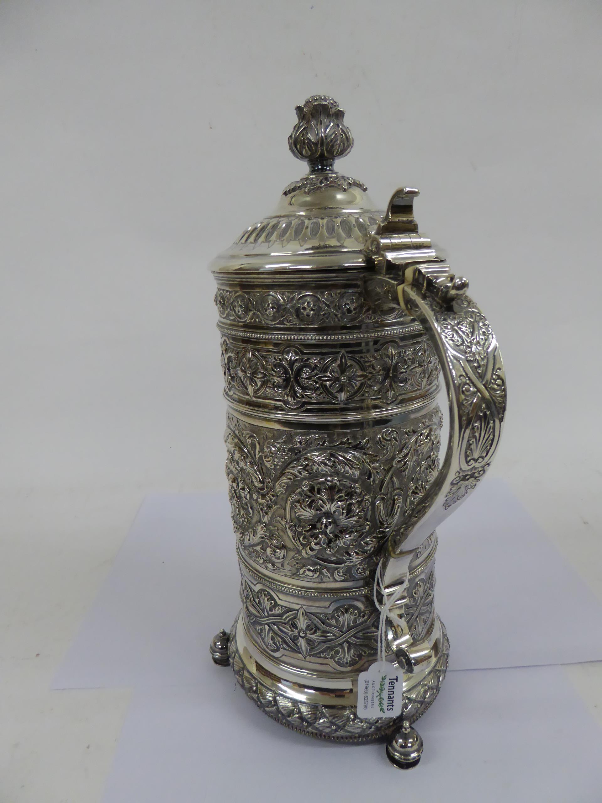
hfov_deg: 54.9
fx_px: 580
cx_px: 301
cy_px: 402
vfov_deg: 69.4
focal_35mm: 25
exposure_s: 1/50
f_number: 3.3
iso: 400
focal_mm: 4.3
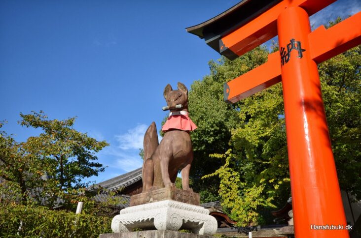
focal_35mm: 27
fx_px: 270
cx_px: 180
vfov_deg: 47.7
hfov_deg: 67.5
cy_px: 119
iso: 100
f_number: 7.1
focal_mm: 18
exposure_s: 1/400
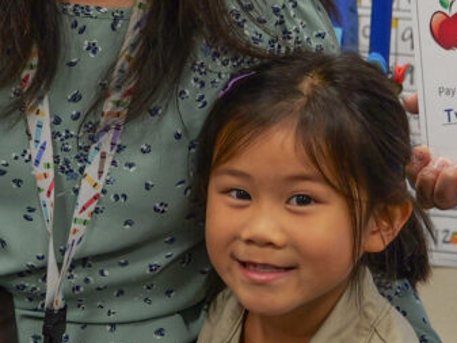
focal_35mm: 222
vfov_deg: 6.7
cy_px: 115
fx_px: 2932
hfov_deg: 8.9
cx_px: 239
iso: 640
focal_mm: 38
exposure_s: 1/60
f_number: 4
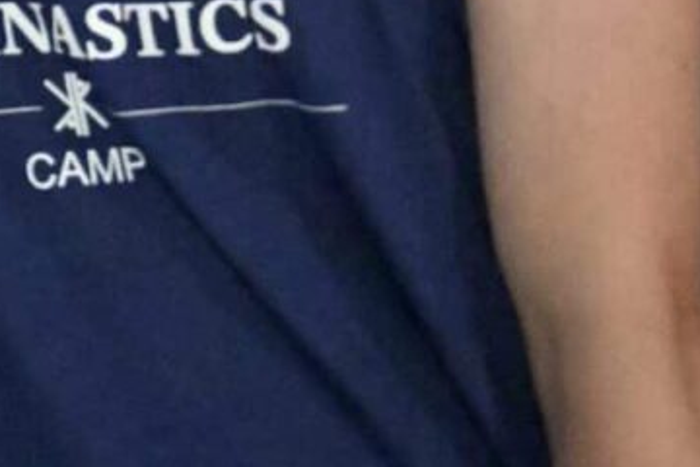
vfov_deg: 7.4
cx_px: -1132
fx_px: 3594
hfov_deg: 9.5
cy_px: -64
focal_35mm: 185
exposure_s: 1/250
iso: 12800
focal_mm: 32.5
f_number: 3.5
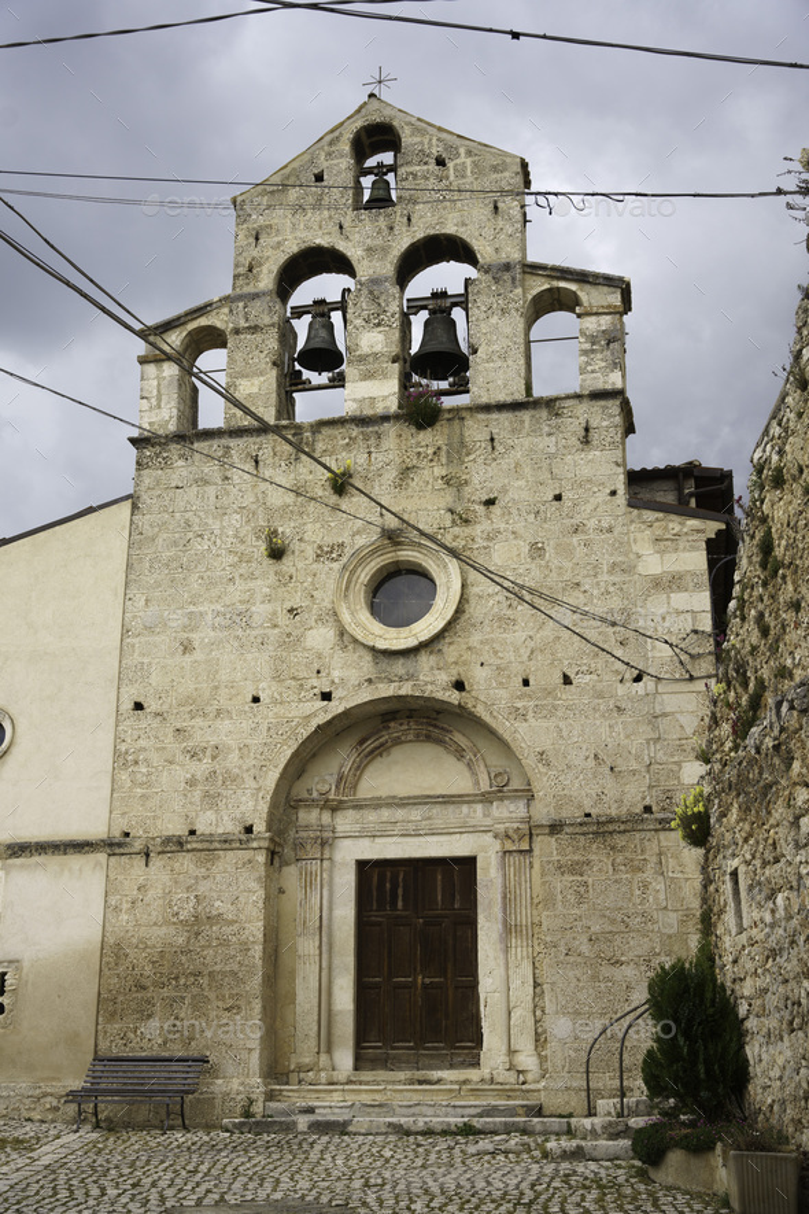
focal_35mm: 41
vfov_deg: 47.0
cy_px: 607
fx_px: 1395
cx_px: 404
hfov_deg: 32.3
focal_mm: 41.4
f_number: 4.5
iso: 100
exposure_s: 1/640
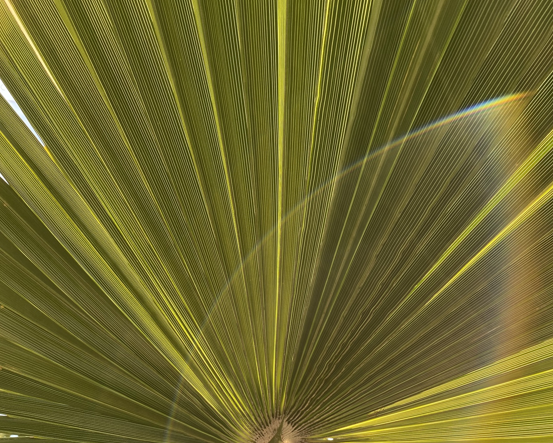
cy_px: 348
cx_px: 276
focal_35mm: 34
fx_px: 556
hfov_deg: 52.8
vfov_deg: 41.7
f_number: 1.8
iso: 50
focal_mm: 4.25
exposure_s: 1/122
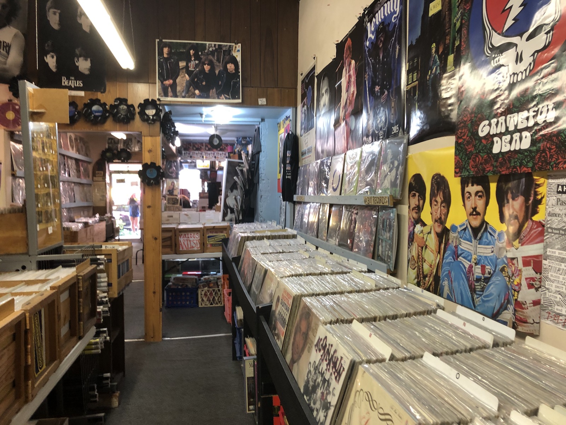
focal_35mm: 28
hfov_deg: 63.4
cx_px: 283
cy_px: 212
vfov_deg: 49.7
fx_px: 458
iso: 40
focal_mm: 4
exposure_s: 1/17
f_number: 1.8
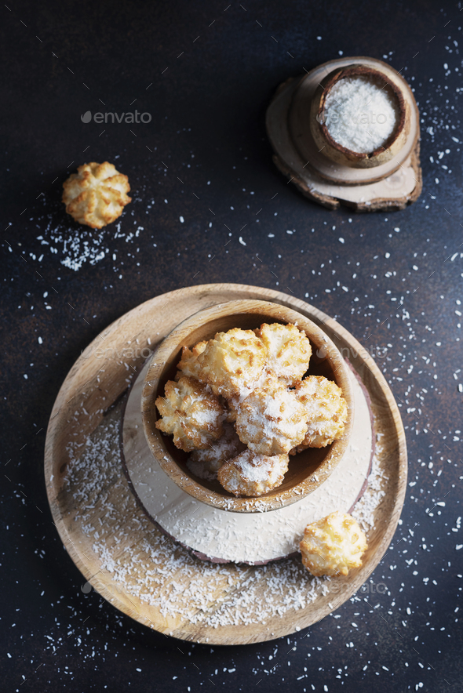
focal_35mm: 105
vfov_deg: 19.5
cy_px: 346
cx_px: 232
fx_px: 2024
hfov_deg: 13.1
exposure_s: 1/160
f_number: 10
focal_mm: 105
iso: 200
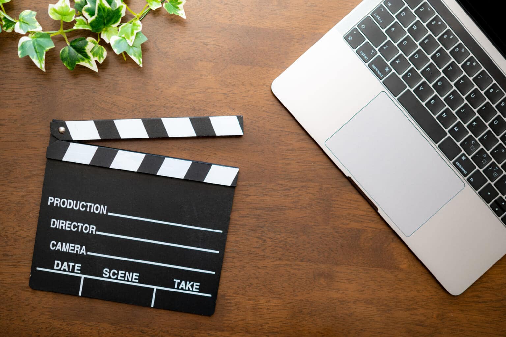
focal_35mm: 60
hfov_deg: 33.4
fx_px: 843
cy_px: 168
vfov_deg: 22.6
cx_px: 253
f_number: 4
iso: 400
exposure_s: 1/160
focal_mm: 60
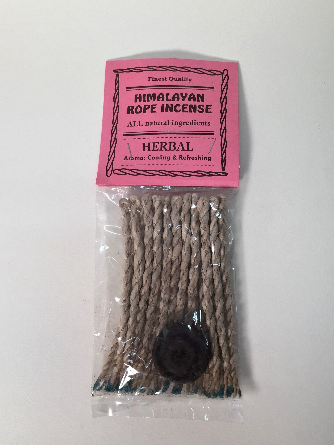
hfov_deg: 48.2
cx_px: 167
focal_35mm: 29
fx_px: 373
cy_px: 222
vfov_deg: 61.7
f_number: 2.2
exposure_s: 1/100
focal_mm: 4.15
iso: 50
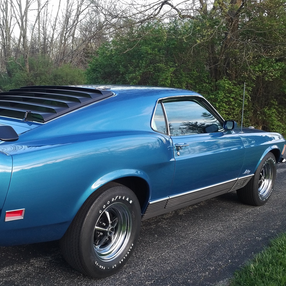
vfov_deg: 44.8
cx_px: 85
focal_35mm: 37
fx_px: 346
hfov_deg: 44.0
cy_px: 163
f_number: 2.2
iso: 66
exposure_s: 1/60
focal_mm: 4.75
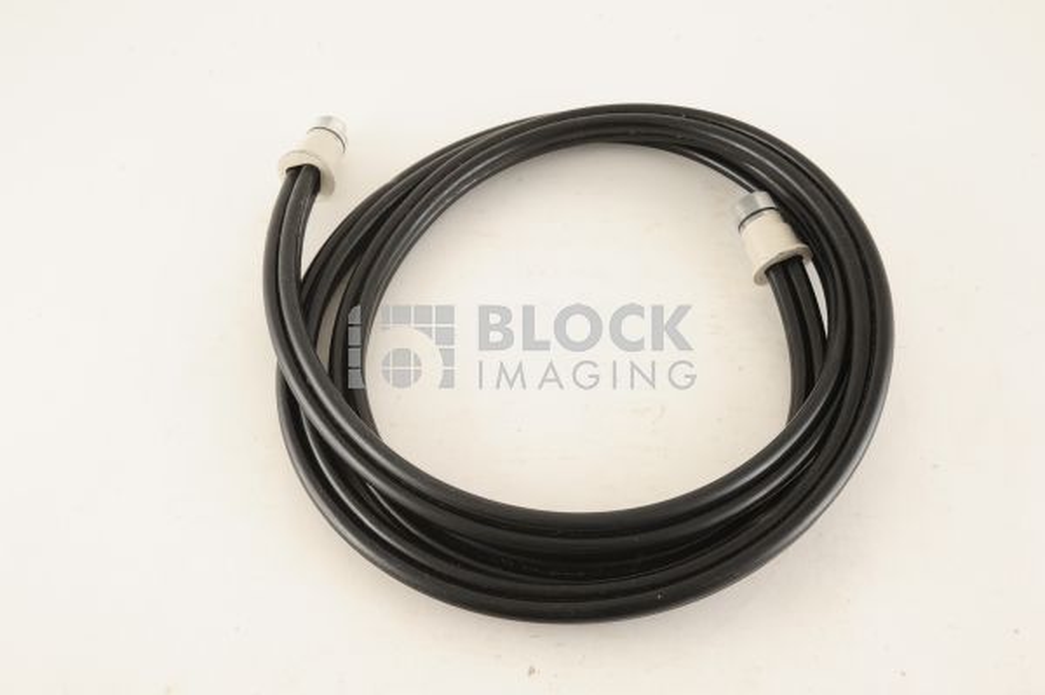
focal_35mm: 50
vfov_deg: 26.9
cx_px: 522
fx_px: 1450
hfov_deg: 39.6
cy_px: 348
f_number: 13
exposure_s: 1/160
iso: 1600
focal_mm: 50
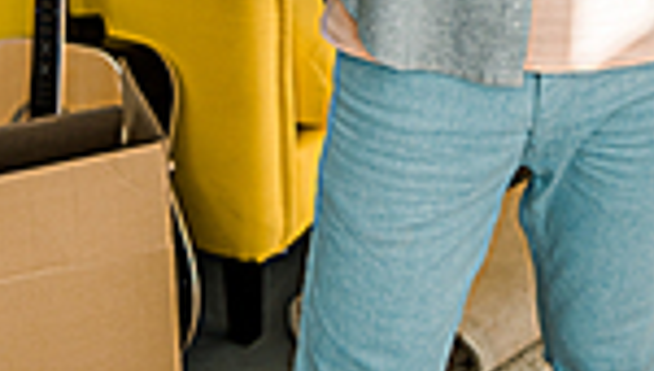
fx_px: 2119
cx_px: 872
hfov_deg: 16.5
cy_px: -349
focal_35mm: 122
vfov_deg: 9.4
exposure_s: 1/320
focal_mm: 35
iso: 160
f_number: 3.5
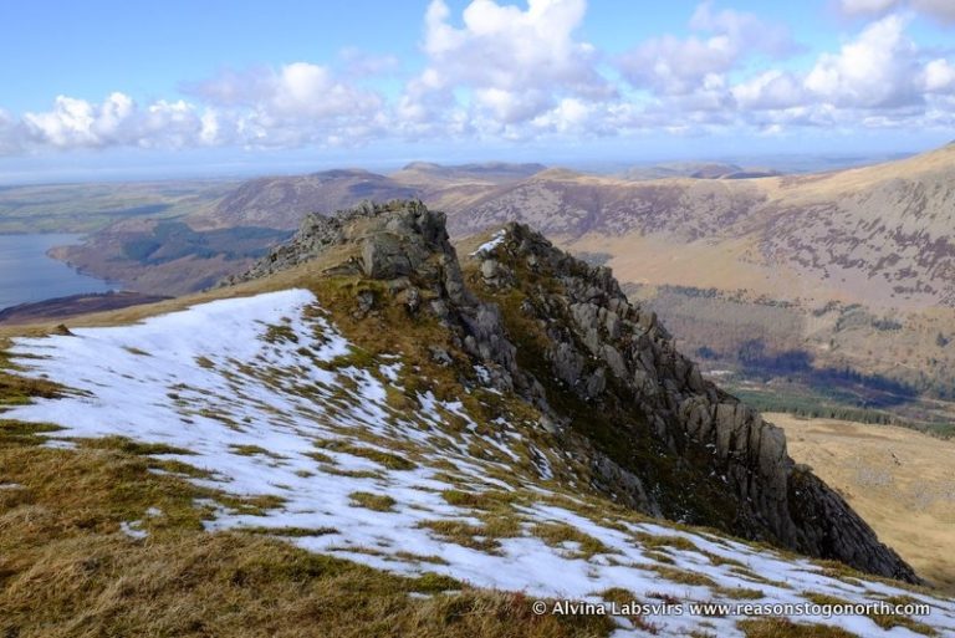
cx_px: 478
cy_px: 319
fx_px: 770
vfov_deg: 45.0
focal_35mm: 29
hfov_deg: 63.6
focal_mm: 19.6
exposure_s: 1/45
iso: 200
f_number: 18
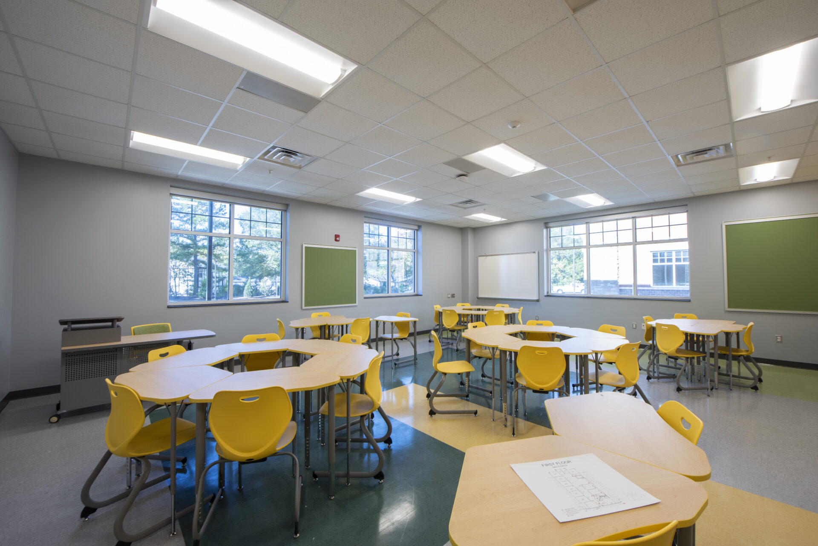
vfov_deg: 81.2
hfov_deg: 104.2
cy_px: 273
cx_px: 409
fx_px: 318
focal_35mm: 14
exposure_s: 1/10
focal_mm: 14
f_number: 10
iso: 200
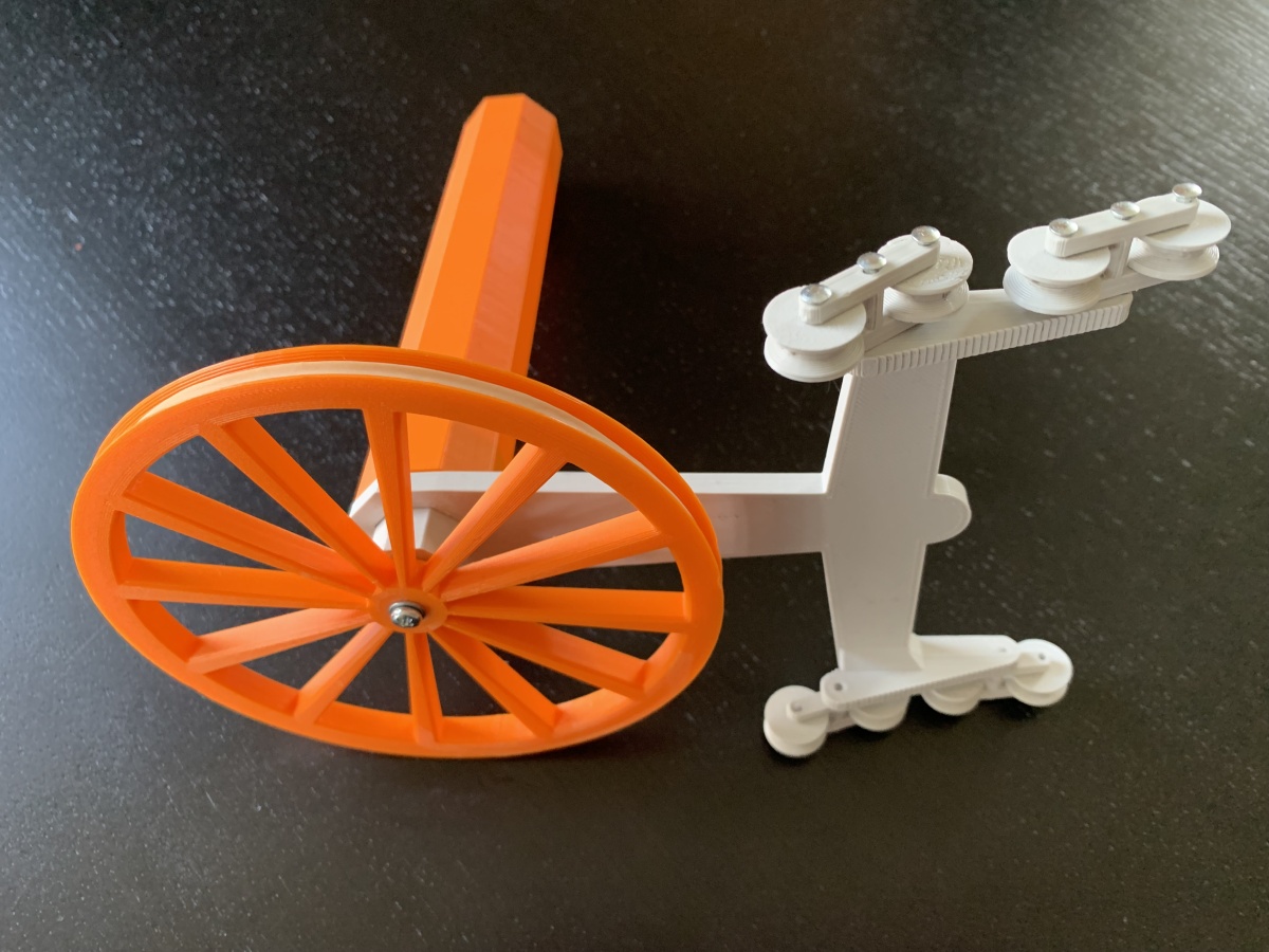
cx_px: 634
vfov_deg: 53.1
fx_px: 953
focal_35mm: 26
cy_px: 476
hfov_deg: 67.3
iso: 320
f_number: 1.8
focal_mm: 4.25
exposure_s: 1/60
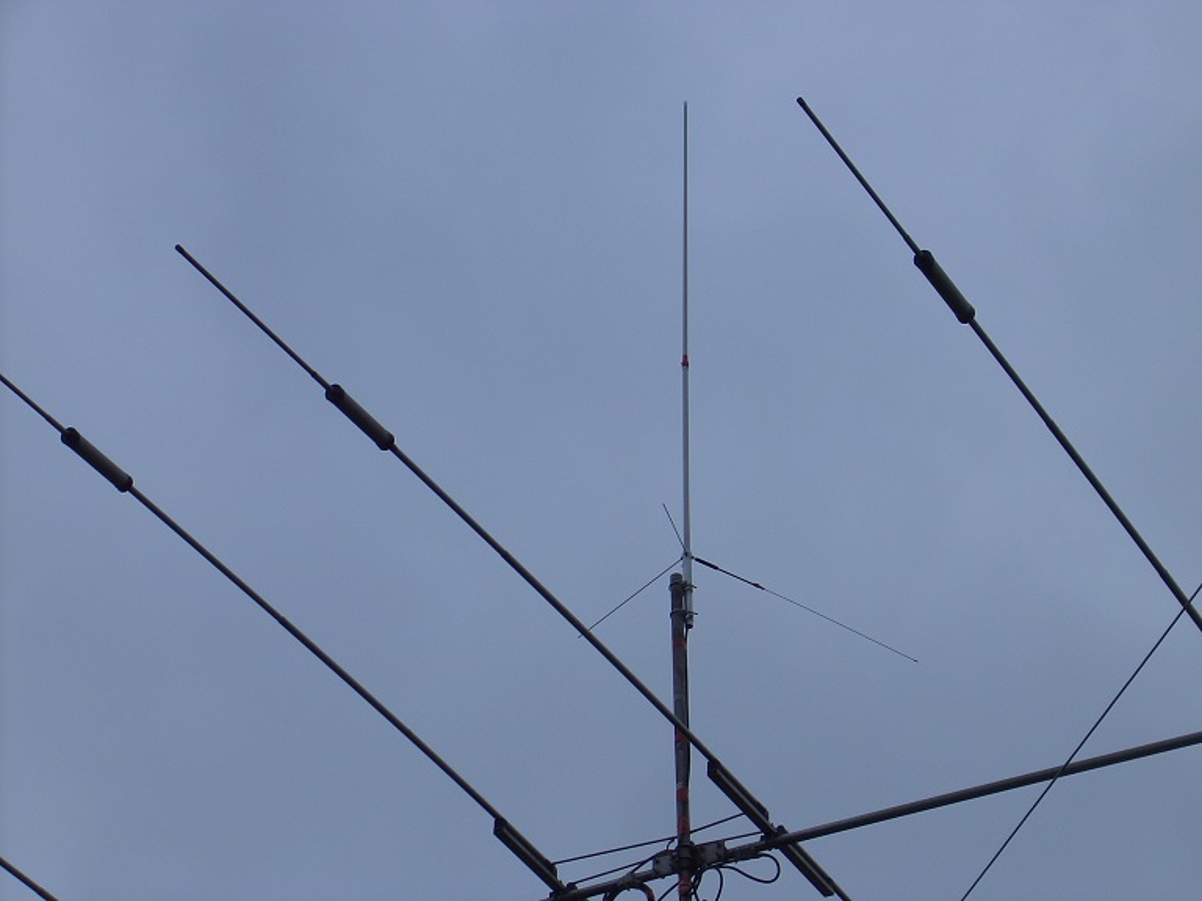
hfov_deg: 16.8
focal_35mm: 117
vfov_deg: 12.7
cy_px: 450
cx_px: 601
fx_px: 4063
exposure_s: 1/800
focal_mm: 24
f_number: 4.9
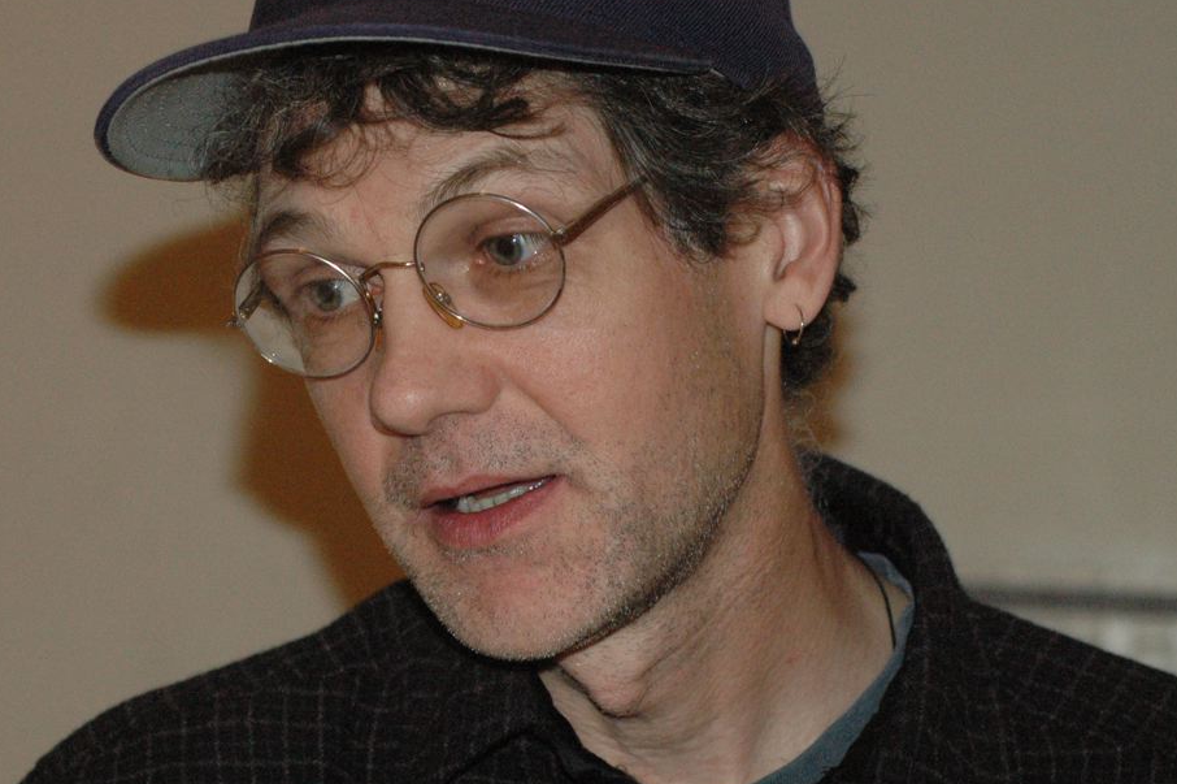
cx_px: 406
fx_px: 4150
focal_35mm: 127
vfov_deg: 10.8
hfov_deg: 16.1
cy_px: 391
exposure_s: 1/60
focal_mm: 60
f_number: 5
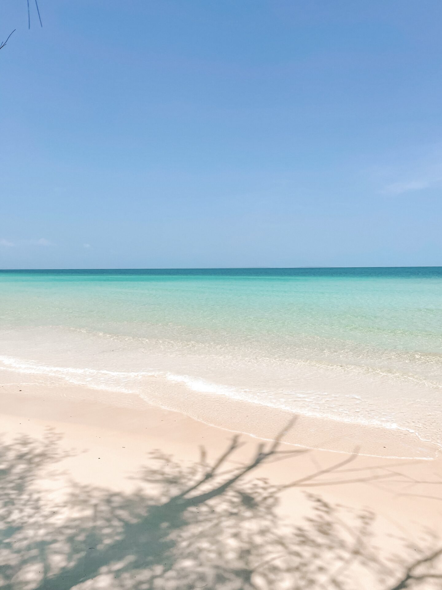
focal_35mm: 26
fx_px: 443
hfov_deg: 53.1
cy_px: 295
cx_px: 221
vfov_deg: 67.3
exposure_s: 1/7800
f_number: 1.6
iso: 32
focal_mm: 4.2
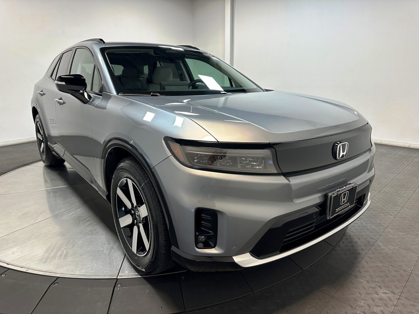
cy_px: 157
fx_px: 291
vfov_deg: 56.8
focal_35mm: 24
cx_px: 210
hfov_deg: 71.6
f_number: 1.78
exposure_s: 1/60
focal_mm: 6.86
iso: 250
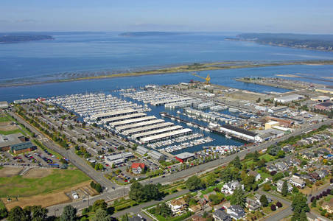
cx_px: 166
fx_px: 333
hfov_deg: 53.2
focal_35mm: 36
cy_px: 110
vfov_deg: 36.8
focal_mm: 24
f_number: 7.6
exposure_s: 1/1000
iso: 400
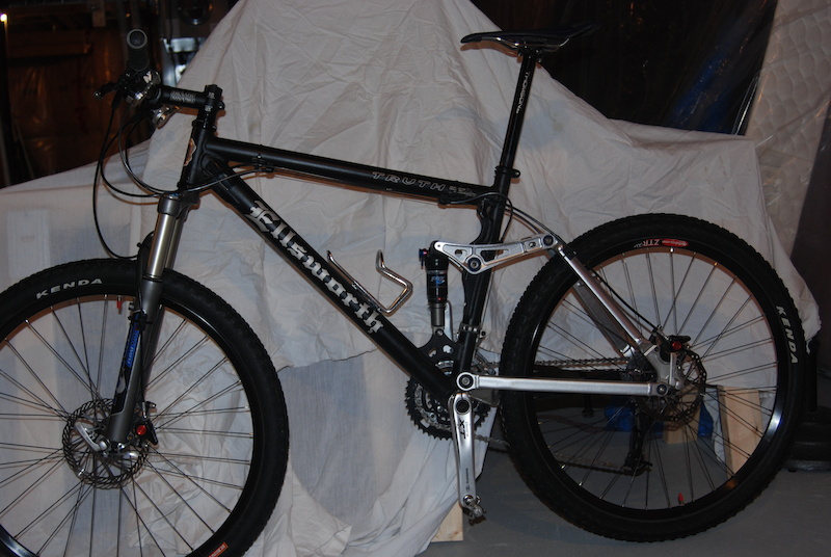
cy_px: 278
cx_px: 416
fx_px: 971
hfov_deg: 46.3
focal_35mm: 42
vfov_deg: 32.0
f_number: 4
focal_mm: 28
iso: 400
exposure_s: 1/60
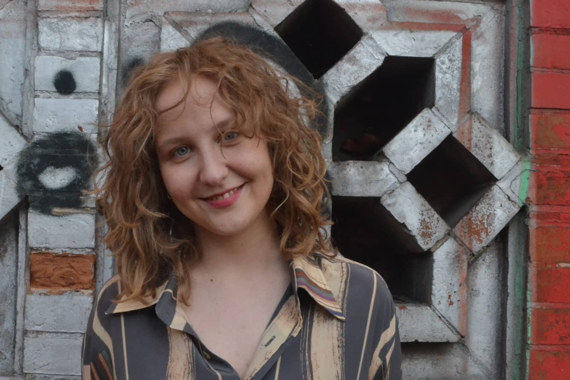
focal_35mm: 54
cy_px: 219
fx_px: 855
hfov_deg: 36.8
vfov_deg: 25.0
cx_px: 251
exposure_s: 1/80
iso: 1600
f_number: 13
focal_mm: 22
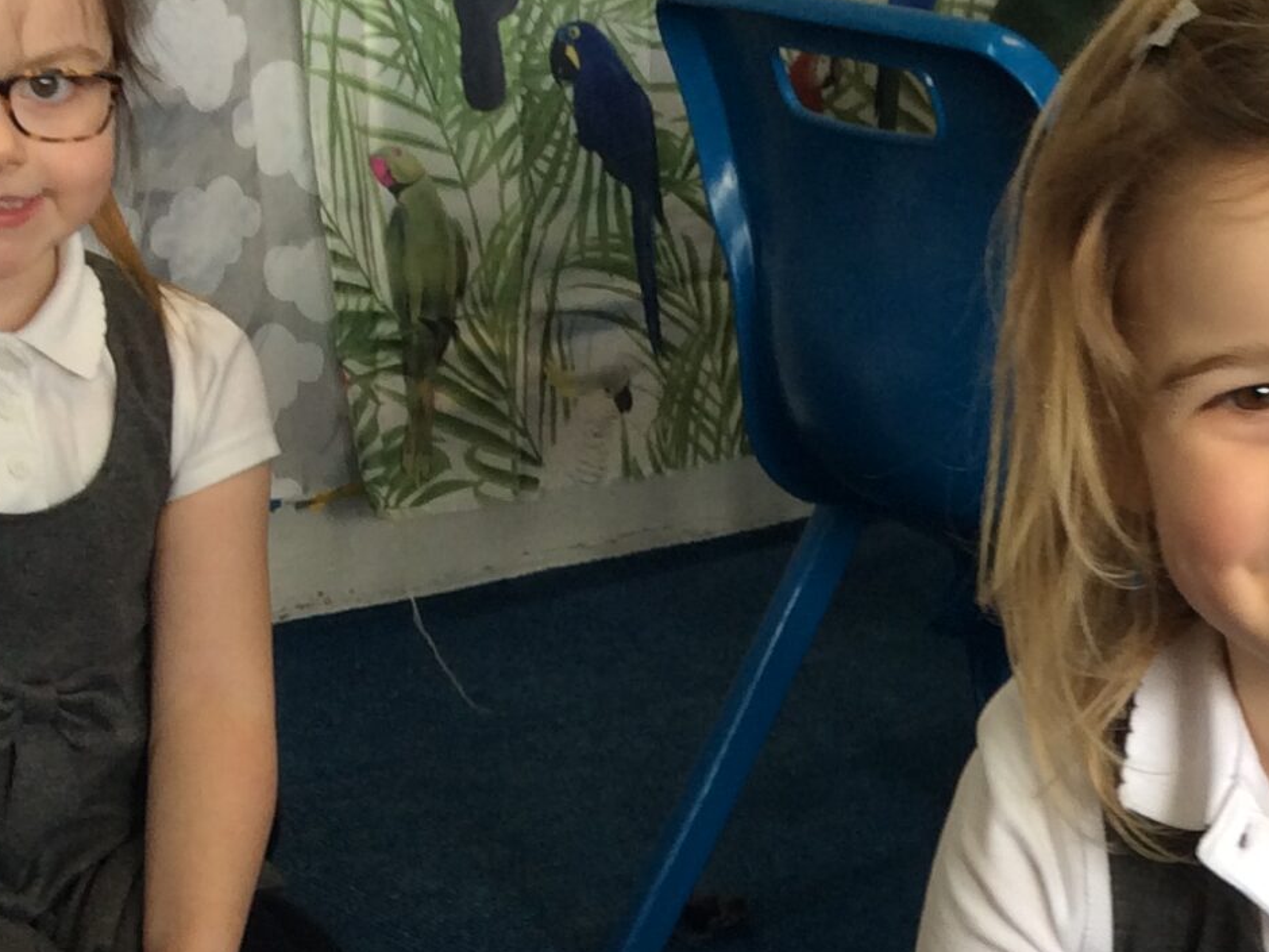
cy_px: 1148
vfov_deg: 16.3
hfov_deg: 22.1
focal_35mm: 87
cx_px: 1083
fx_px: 3189
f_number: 2.4
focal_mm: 3.3
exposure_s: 1/50
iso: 40
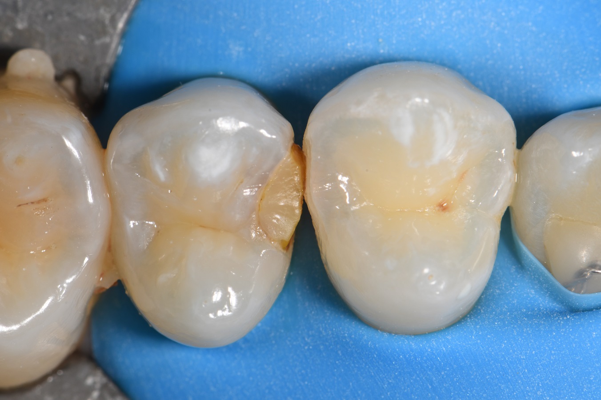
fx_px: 2620
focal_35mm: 157
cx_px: 300
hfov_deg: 13.1
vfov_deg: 8.7
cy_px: 200
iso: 200
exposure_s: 1/160
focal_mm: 105
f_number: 32
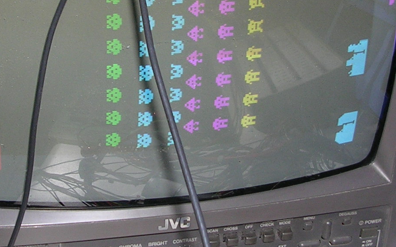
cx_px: 161
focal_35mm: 90
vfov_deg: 14.5
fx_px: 971
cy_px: 67
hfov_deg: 23.0
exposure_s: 1/60.1
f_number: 2.8
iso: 50
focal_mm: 5.8
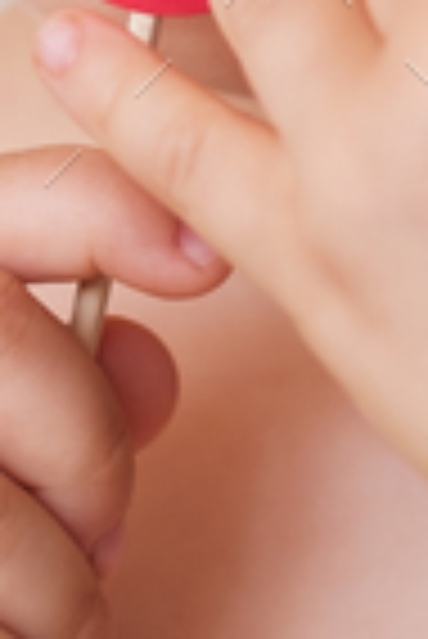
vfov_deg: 2.4
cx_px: 266
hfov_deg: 1.6
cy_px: -767
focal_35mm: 841
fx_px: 14960
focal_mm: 90
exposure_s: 1/170
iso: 200
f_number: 2
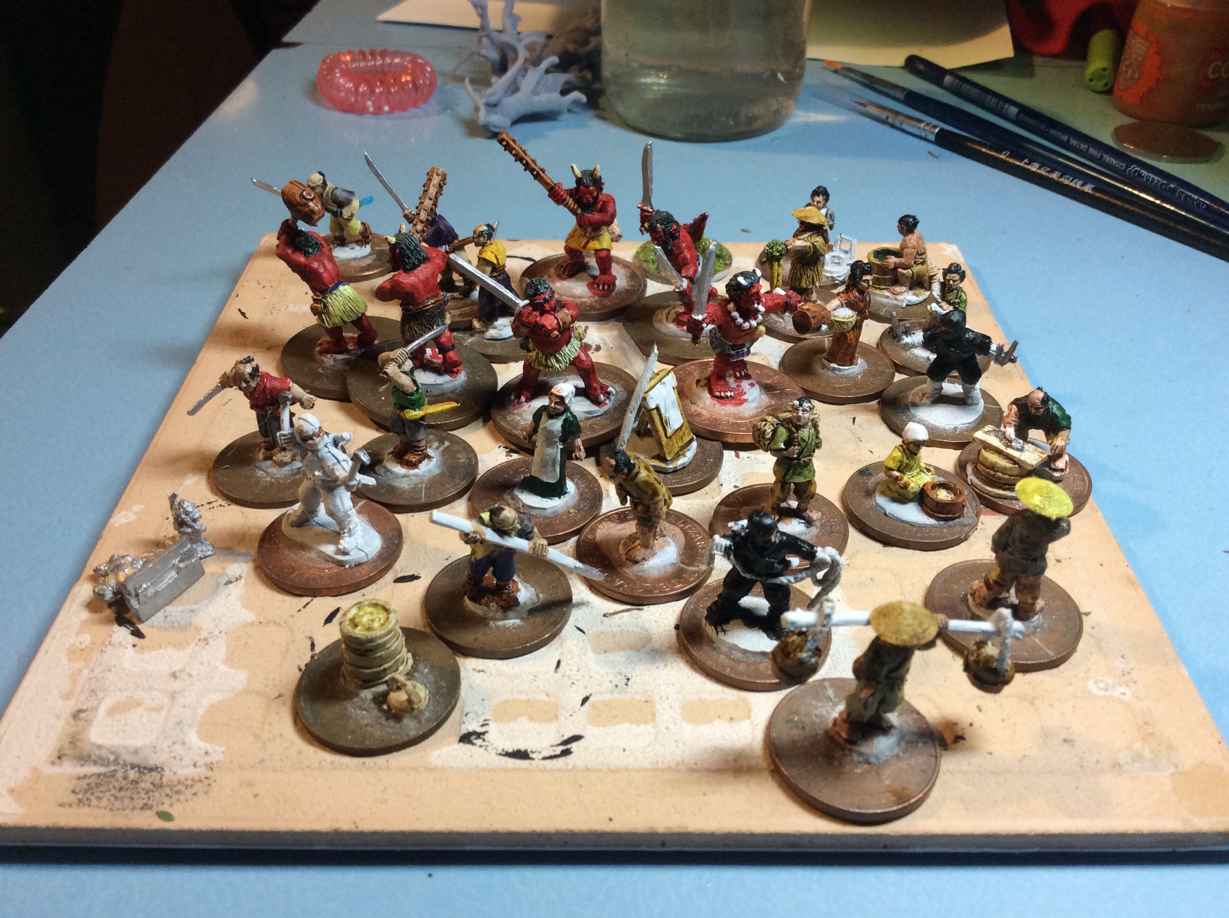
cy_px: 459
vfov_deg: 44.1
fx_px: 1134
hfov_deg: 56.9
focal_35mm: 32
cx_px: 614
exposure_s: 1/25
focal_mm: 3.3
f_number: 2.4
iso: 80
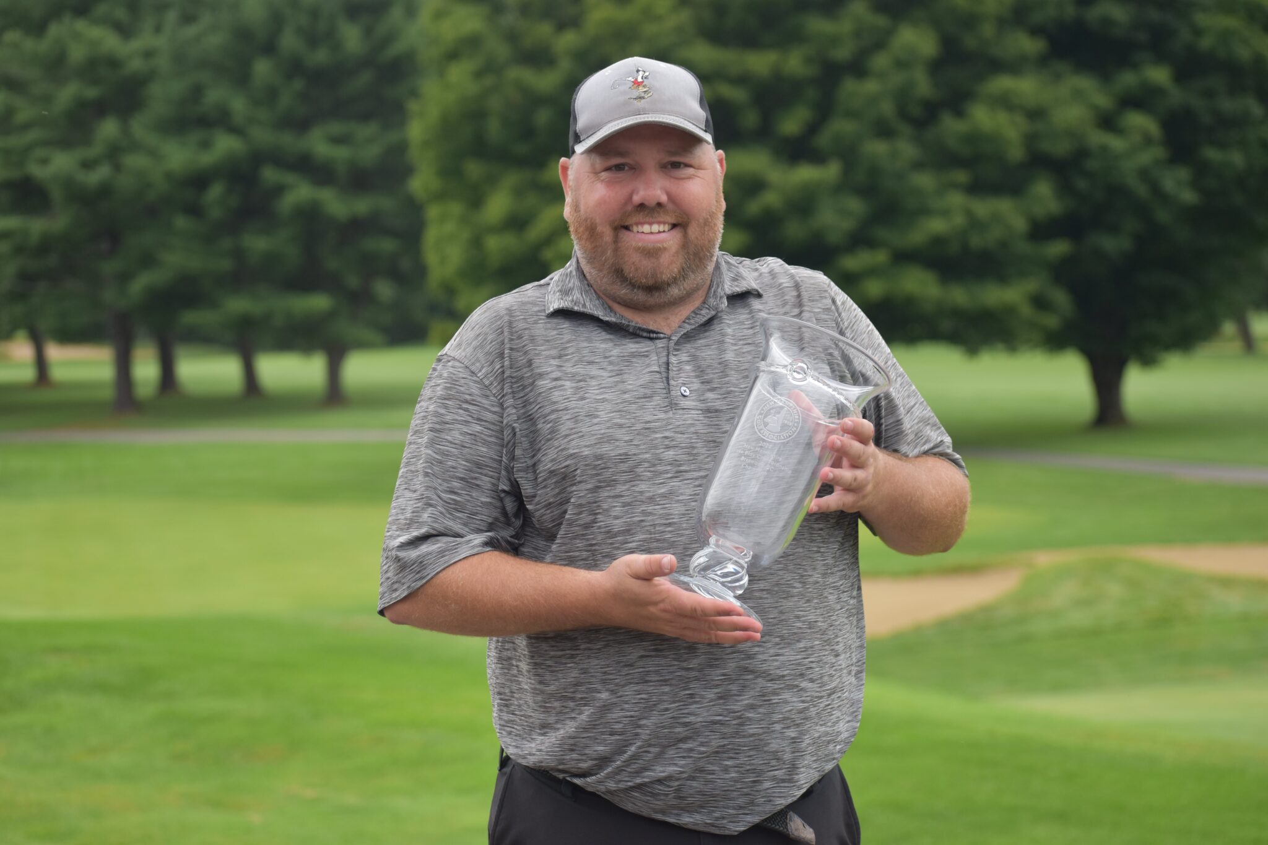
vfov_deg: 11.1
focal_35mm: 123
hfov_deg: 16.7
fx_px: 4332
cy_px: 422
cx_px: 634
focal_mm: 82
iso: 250
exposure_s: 1/500
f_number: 4.8
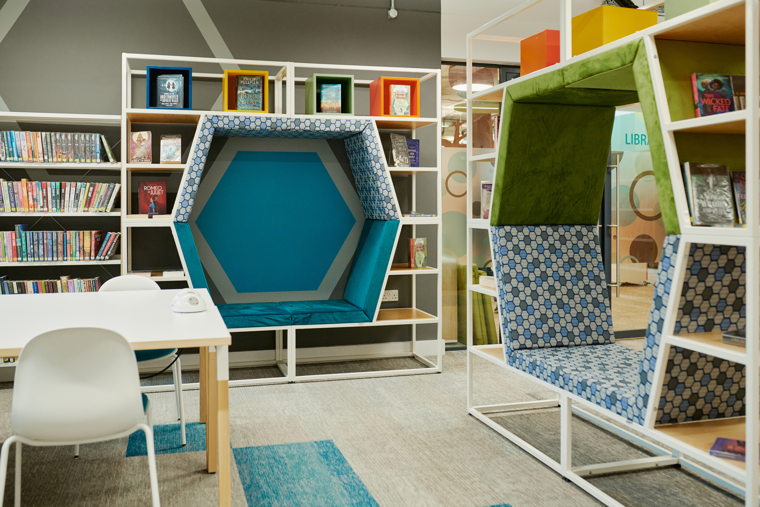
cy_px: 254
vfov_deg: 37.9
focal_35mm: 35
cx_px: 380
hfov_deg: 54.4
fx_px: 739
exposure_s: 1/250
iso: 1600
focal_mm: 35
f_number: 3.2
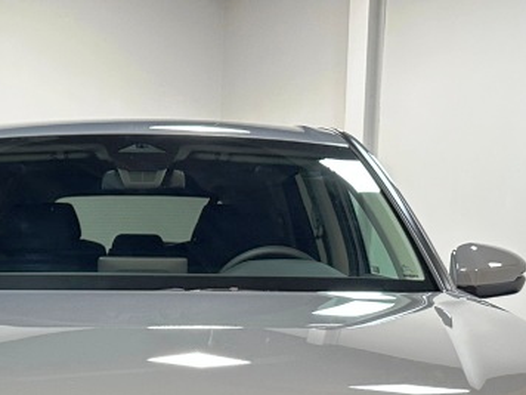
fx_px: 1048
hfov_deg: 27.7
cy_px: 544
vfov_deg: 19.3
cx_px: 118
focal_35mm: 69
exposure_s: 1/60
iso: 320
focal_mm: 6.86
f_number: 1.78
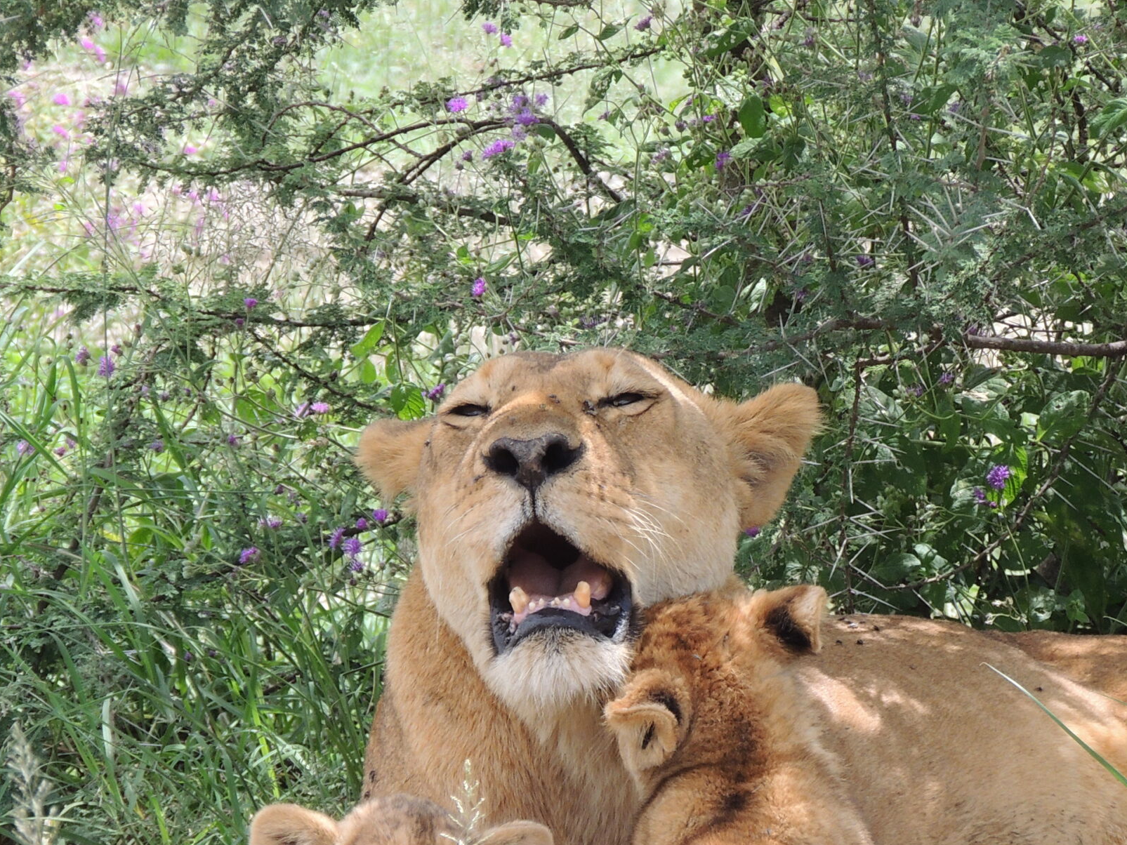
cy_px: 662
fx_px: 20773
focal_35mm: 638
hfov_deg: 3.1
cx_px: 586
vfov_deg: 2.3
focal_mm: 71.3
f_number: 4.8
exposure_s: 1/250
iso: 160
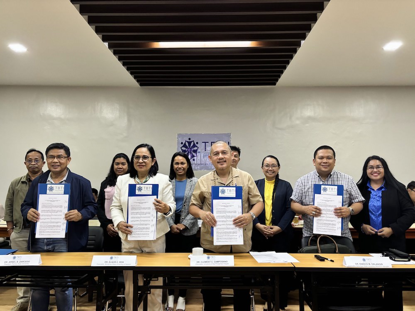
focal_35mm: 26
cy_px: 156
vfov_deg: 53.1
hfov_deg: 67.3
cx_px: 208
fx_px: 312
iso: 320
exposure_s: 1/60
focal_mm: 5.96
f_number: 1.6
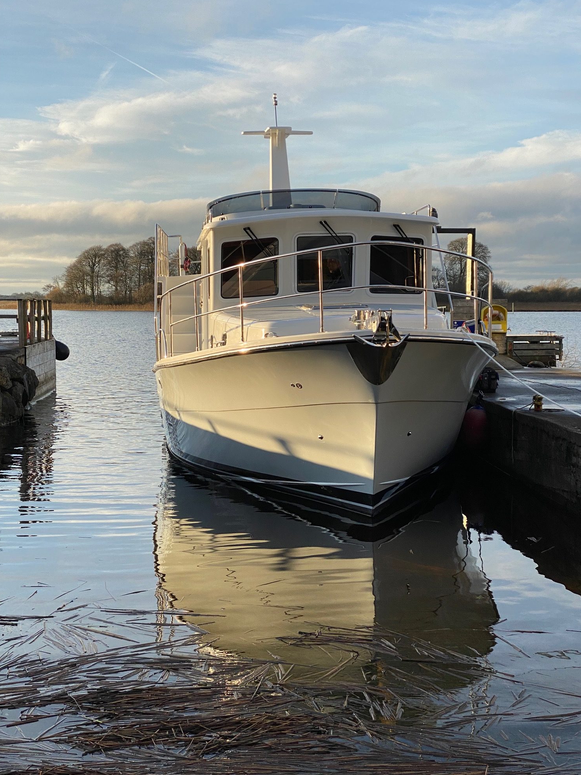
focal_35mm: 53
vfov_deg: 36.2
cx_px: 293
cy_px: 394
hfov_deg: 27.5
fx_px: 1186
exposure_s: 1/799
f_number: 2
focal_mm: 6
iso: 20
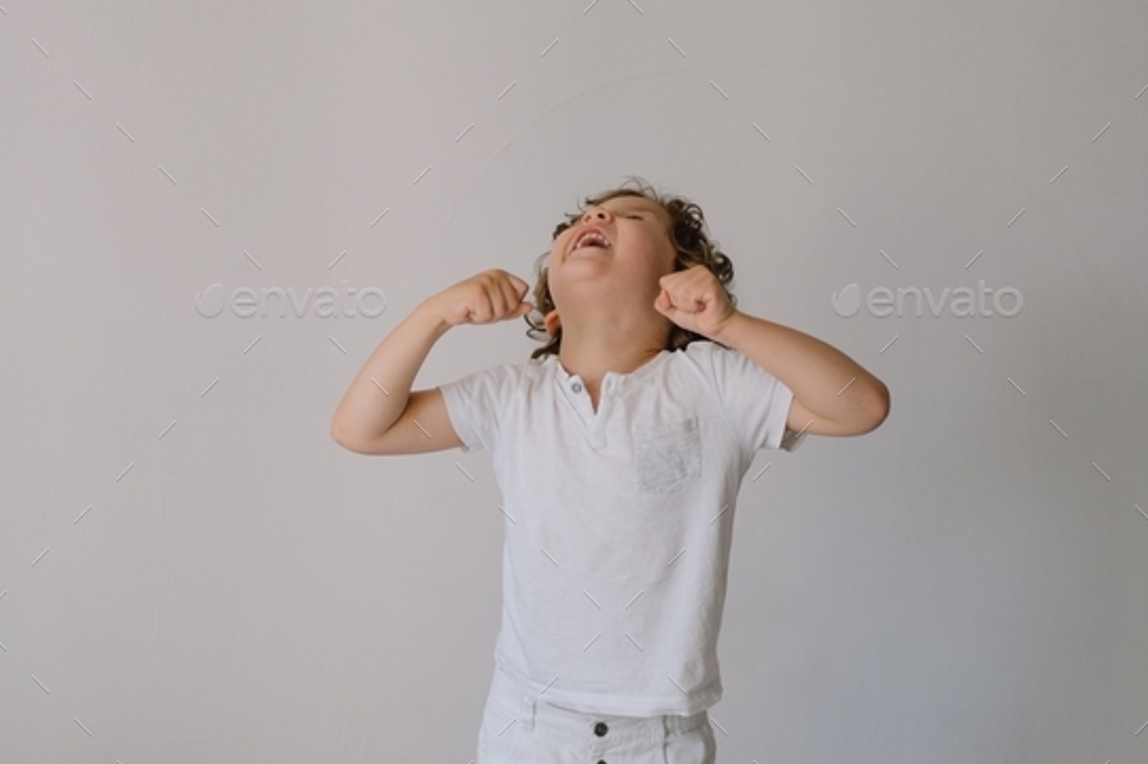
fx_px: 1912
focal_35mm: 60
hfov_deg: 33.4
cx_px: 603
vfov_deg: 22.6
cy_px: 400
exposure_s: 1/200
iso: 200
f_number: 1.8
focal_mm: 55
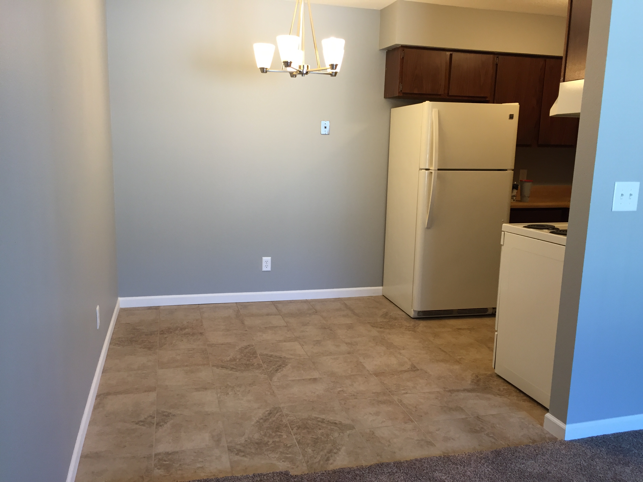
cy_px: 241
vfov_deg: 48.2
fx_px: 539
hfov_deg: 61.7
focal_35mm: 29
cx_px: 322
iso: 64
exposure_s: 1/30
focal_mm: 4.15
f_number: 2.2
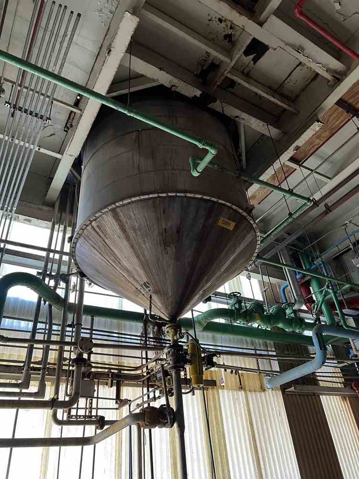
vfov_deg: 67.3
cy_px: 240
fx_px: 360
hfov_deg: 53.1
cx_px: 180
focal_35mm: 26
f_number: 1.5
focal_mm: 5.7
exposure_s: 1/60
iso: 160
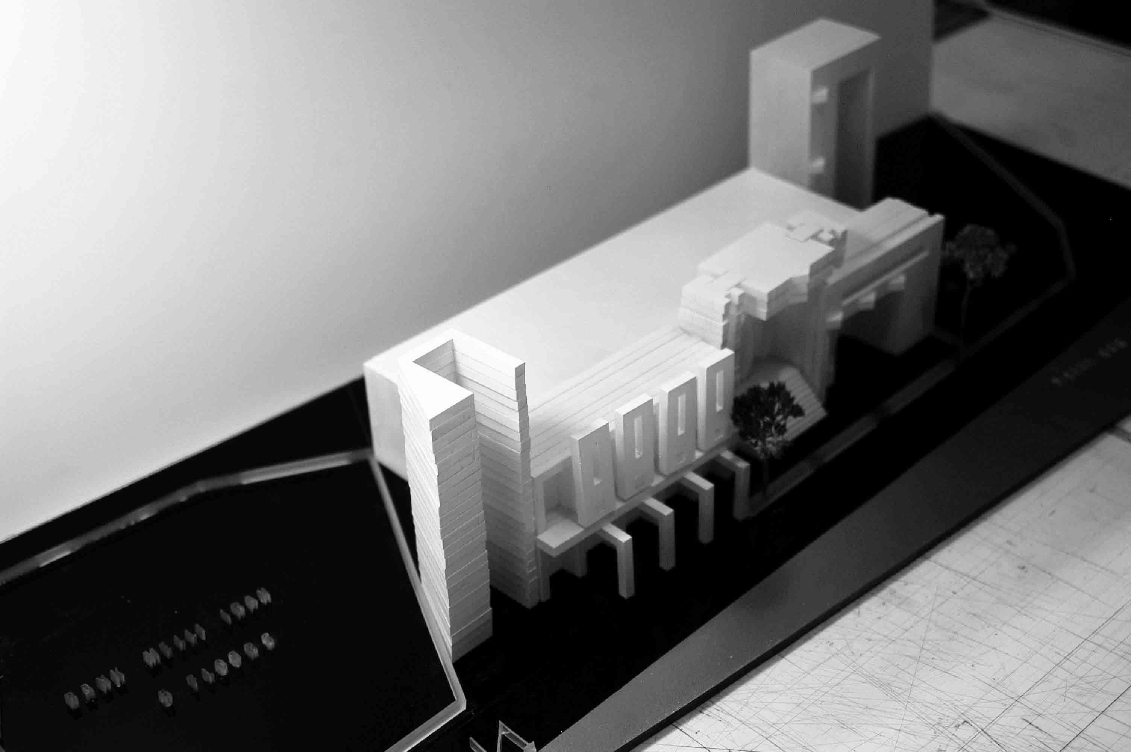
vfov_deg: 26.4
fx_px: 1601
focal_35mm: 51
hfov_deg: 38.9
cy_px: 376
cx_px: 566
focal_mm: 34
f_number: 3.2
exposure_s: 1/25
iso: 200
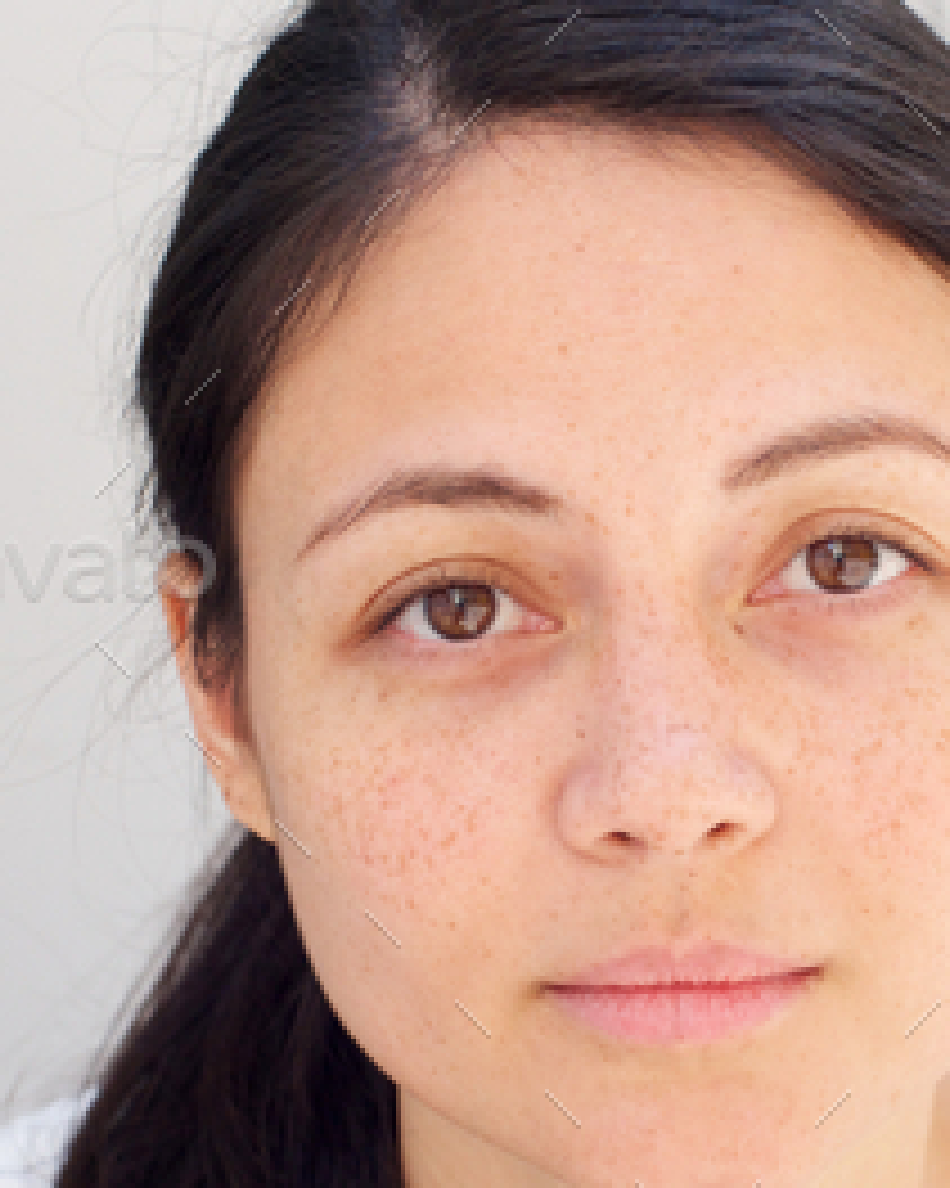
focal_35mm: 105
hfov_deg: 14.6
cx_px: 675
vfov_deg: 18.2
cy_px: 778
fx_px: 3692
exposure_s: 1/400
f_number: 7.1
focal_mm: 50
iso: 500
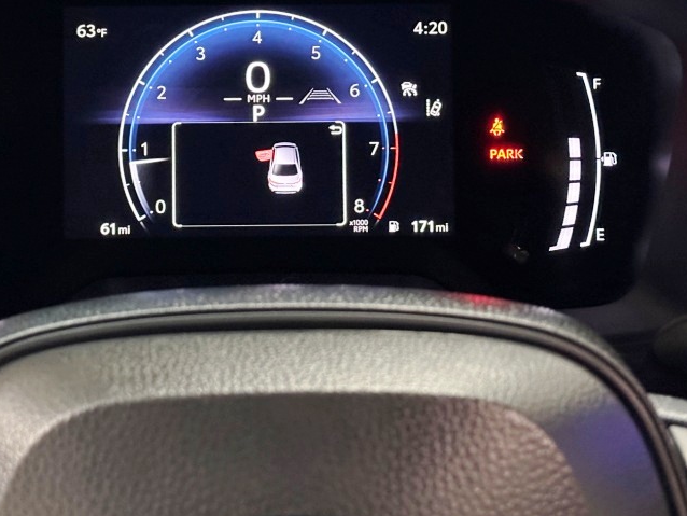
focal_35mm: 77
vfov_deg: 19.0
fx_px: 1529
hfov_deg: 25.2
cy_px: 112
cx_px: 236
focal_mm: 6.86
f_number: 1.78
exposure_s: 1/24
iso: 640
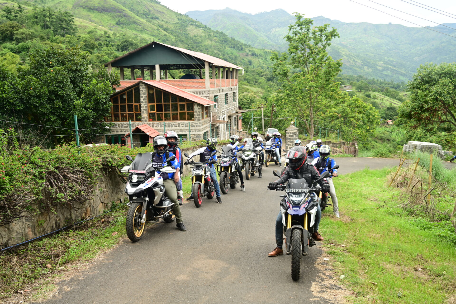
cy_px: 152
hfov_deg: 56.5
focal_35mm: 34
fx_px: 424
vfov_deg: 39.4
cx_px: 228
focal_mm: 33.5
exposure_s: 1/160
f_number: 5.6
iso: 125
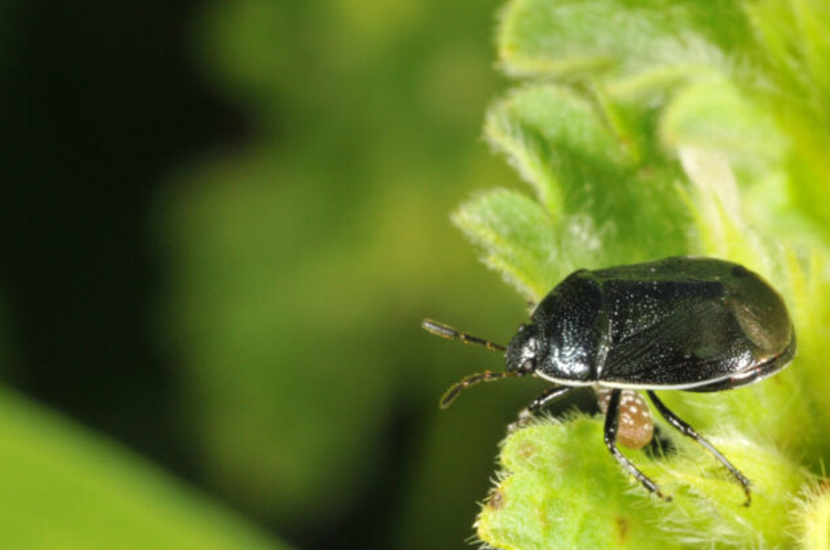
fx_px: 5086
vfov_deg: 6.2
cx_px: 579
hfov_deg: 9.3
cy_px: 338
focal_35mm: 221
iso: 400
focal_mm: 90
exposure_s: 1/60
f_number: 51
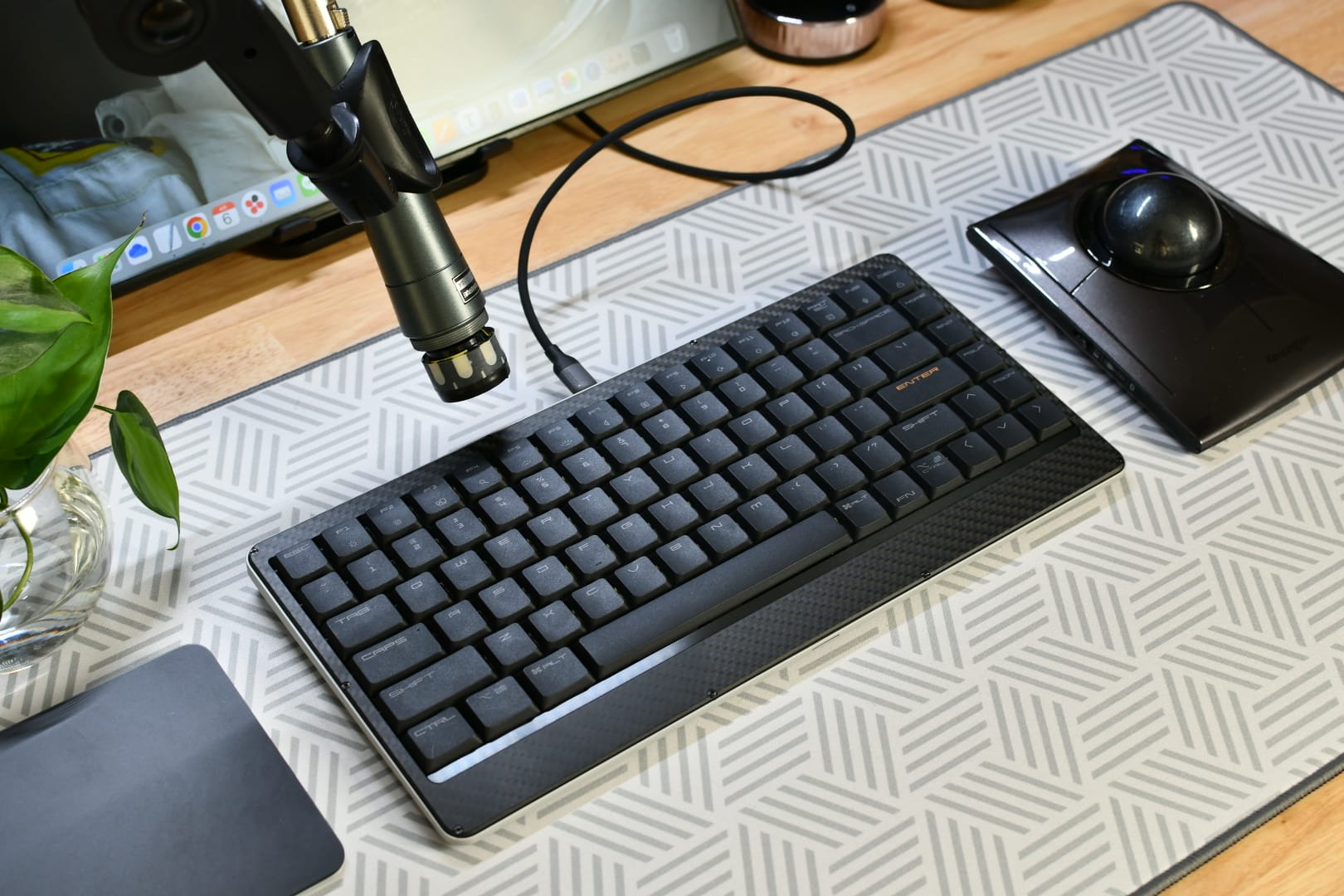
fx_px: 1941
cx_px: 672
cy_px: 448
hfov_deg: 38.2
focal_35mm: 52
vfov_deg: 26.0
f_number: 5
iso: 360
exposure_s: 1/60
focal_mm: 35
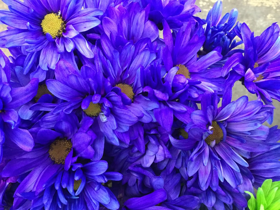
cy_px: 105
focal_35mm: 31
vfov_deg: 45.4
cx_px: 140
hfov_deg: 58.4
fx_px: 251
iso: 200
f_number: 2.4
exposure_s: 1/30
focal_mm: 3.3
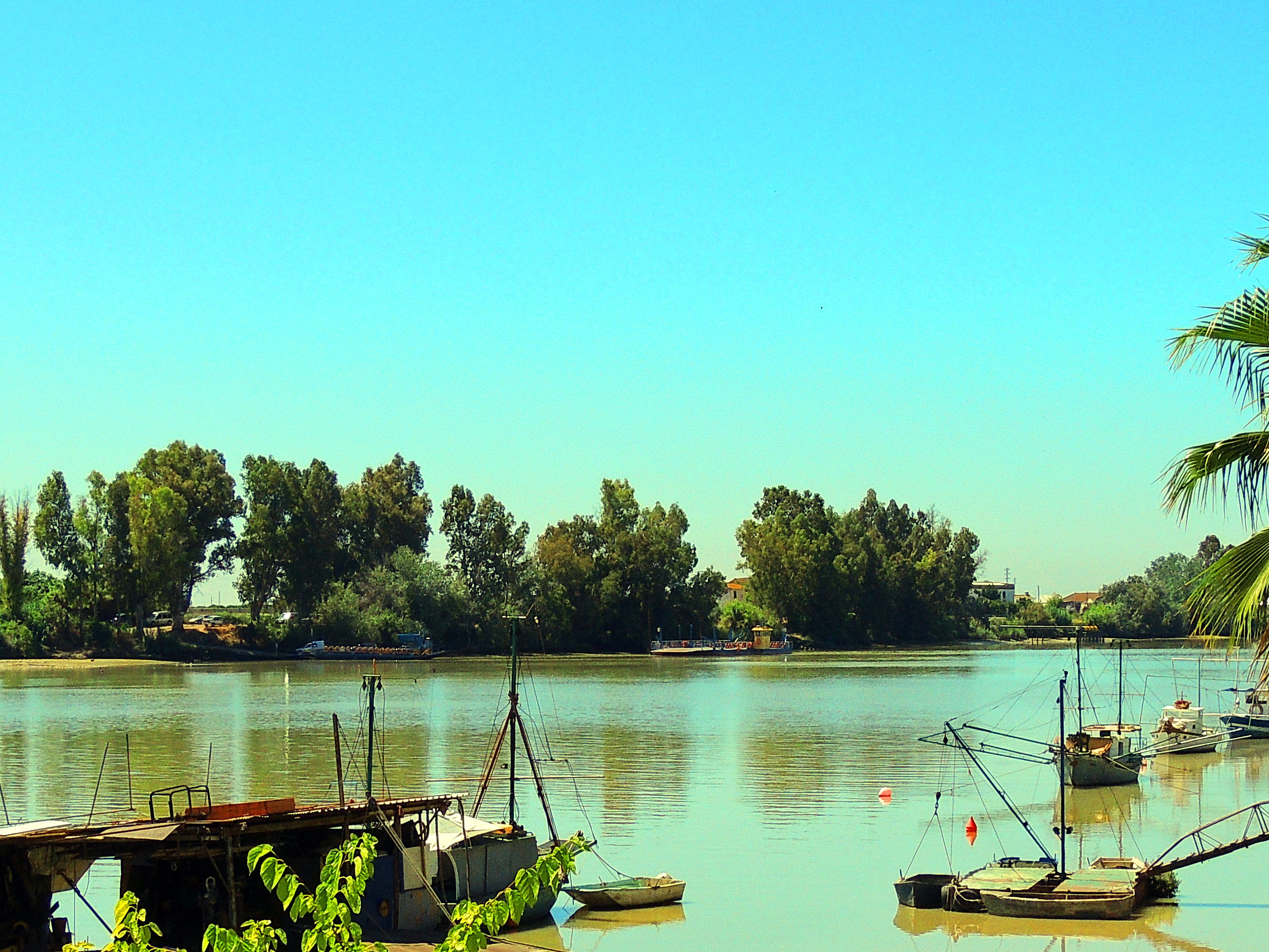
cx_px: 716
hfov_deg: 22.5
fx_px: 3189
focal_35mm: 87
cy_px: 522
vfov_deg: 17.0
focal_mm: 8.9
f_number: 4
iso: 100
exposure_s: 1/1600
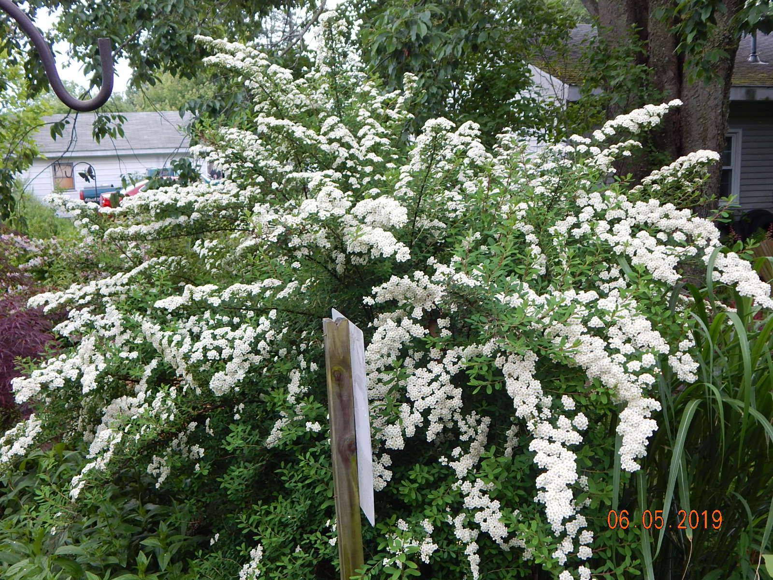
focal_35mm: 38
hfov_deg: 49.0
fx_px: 849
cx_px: 386
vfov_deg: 37.7
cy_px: 290
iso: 125
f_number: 3.4
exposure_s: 1/125
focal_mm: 6.8
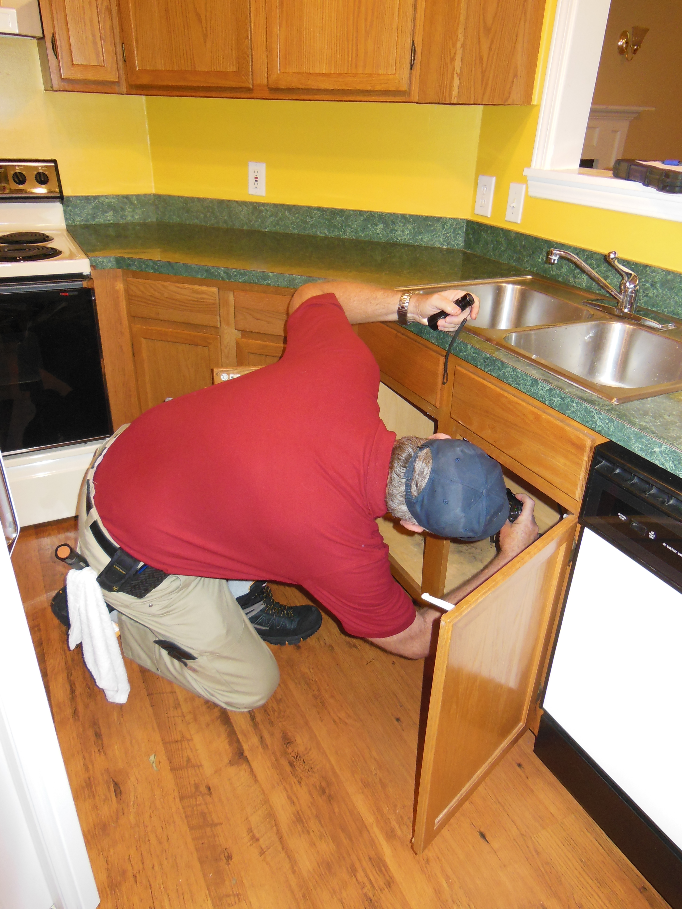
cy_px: 454
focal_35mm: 25
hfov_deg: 54.9
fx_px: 657
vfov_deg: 69.4
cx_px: 341
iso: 320
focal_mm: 4.5
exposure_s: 1/25
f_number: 3.5
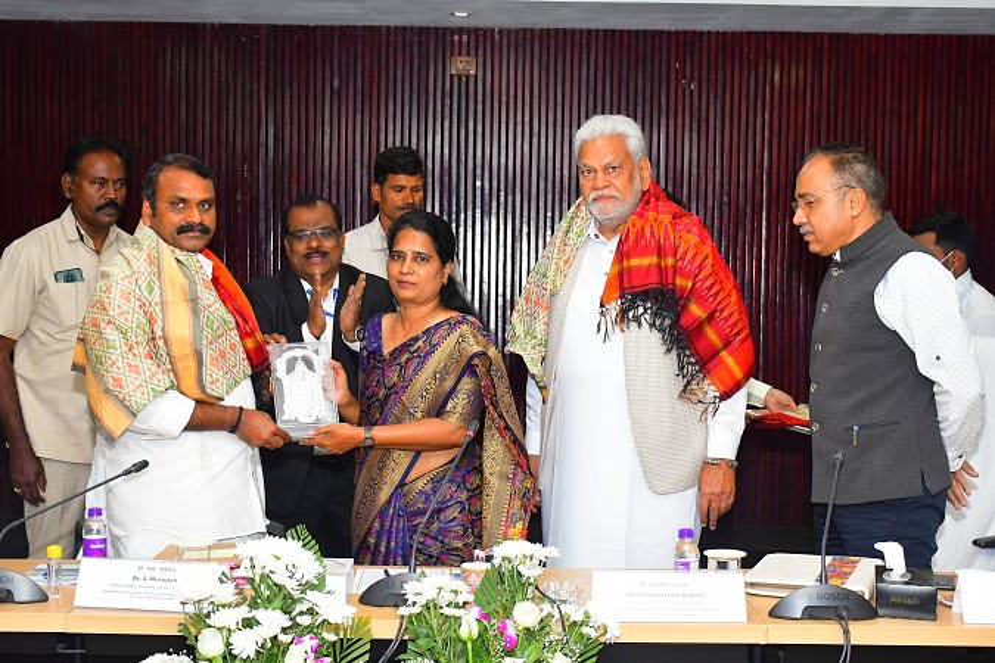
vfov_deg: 26.0
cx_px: 498
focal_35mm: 52
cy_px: 332
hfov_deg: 38.2
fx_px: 1437
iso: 2500
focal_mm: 35
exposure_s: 1/160
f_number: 5.6
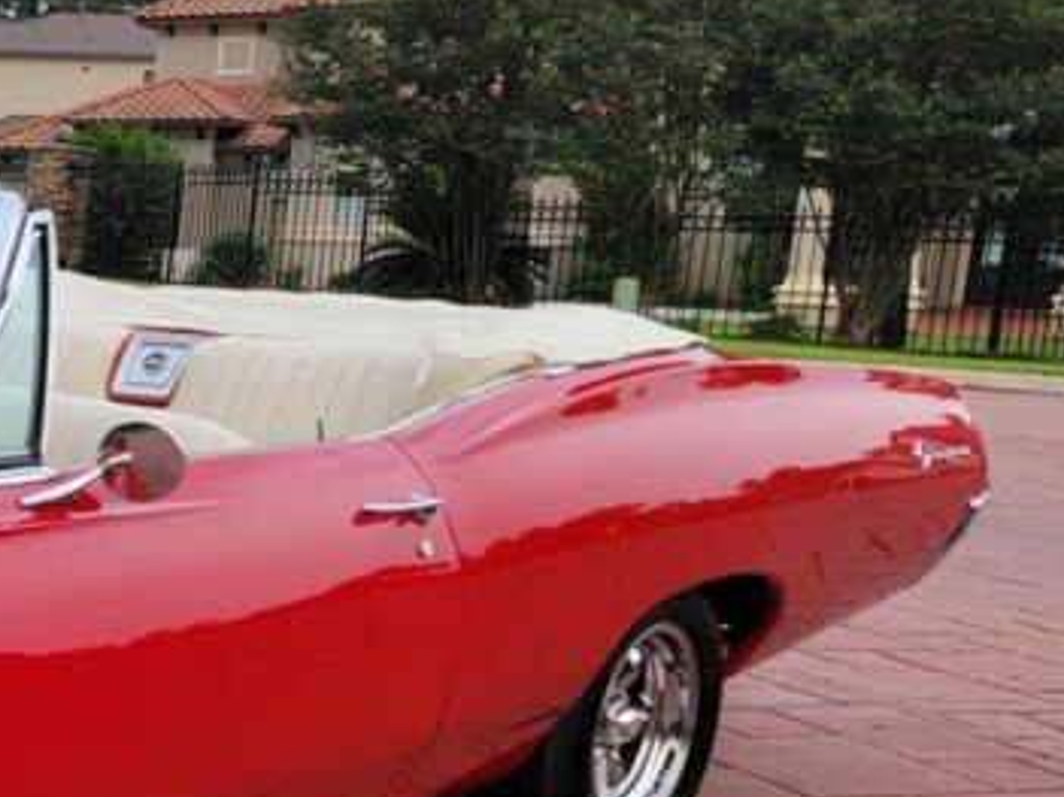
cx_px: -461
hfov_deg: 23.2
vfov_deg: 20.7
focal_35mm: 70
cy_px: 649
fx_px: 2151
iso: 32
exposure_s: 1/120
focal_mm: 6.7
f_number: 1.8
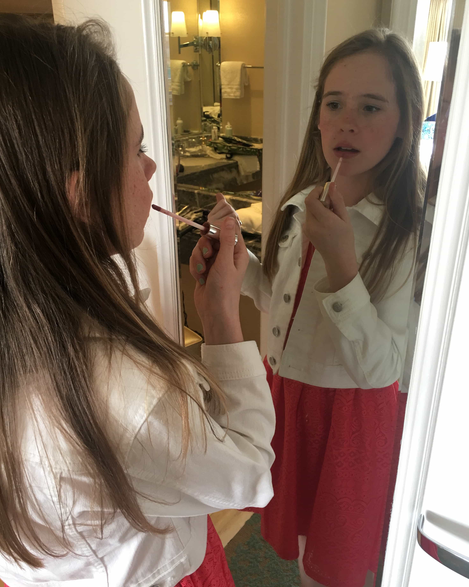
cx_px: 238
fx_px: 538
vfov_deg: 57.2
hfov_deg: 47.1
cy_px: 299
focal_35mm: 31
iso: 32
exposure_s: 1/30
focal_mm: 4.15
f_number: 2.2
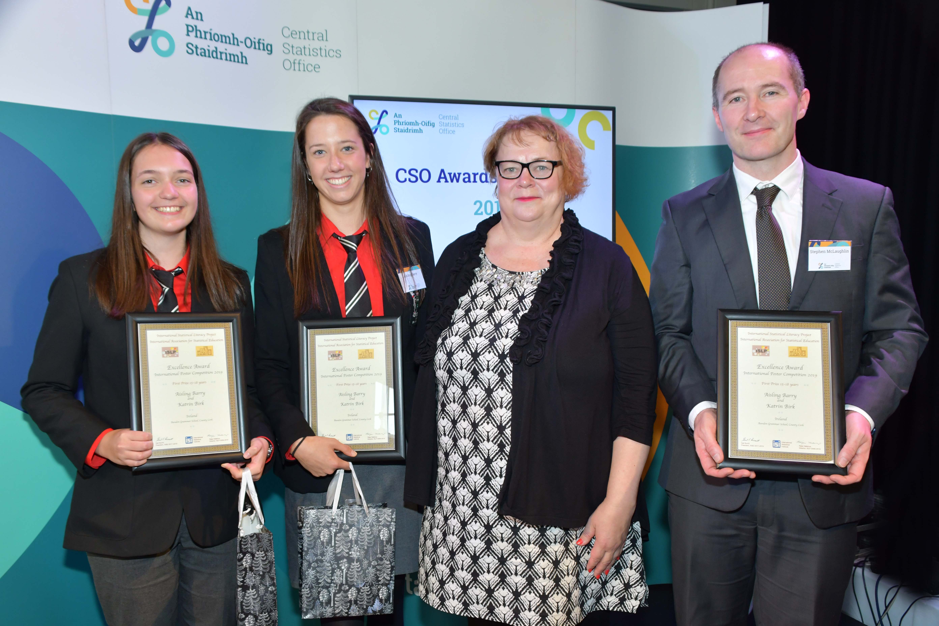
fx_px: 861
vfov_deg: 40.0
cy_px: 313
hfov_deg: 57.2
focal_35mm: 33
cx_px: 470
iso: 900
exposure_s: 1/60
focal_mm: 22
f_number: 6.3
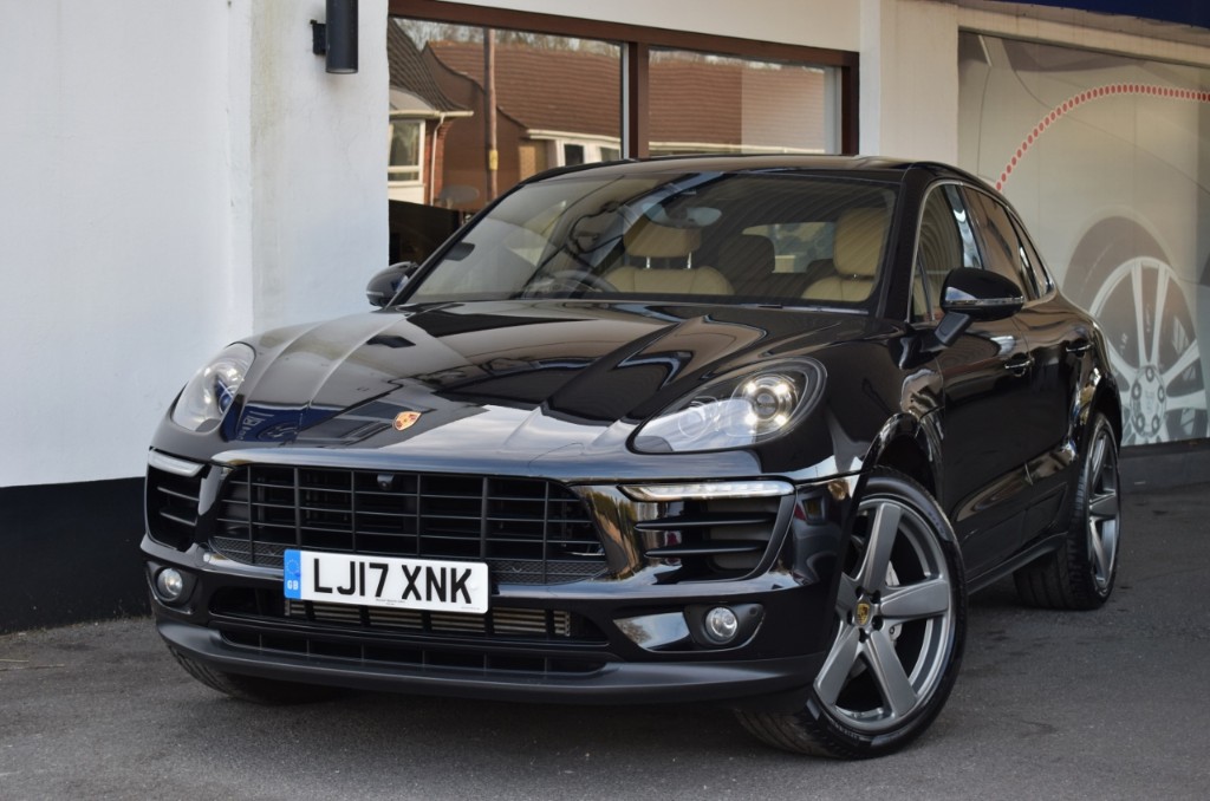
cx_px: 605
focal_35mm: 68
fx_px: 2264
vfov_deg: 20.1
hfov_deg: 29.9
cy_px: 400
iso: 400
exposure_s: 1/160
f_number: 6.3
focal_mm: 45
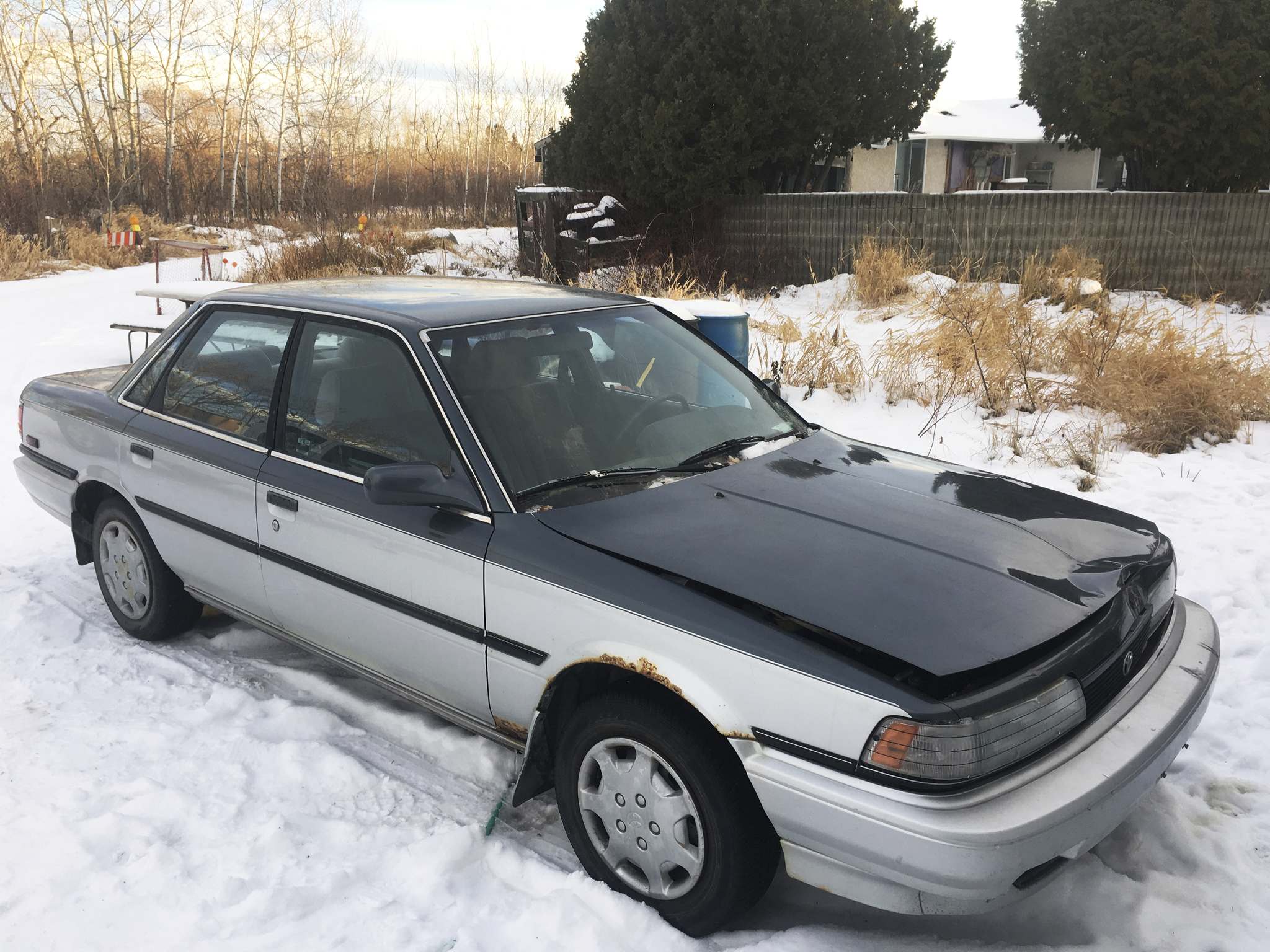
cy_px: 476
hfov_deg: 61.7
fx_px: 1064
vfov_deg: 48.2
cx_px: 635
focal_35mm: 29
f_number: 2.2
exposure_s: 1/125
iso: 25
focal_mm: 4.15
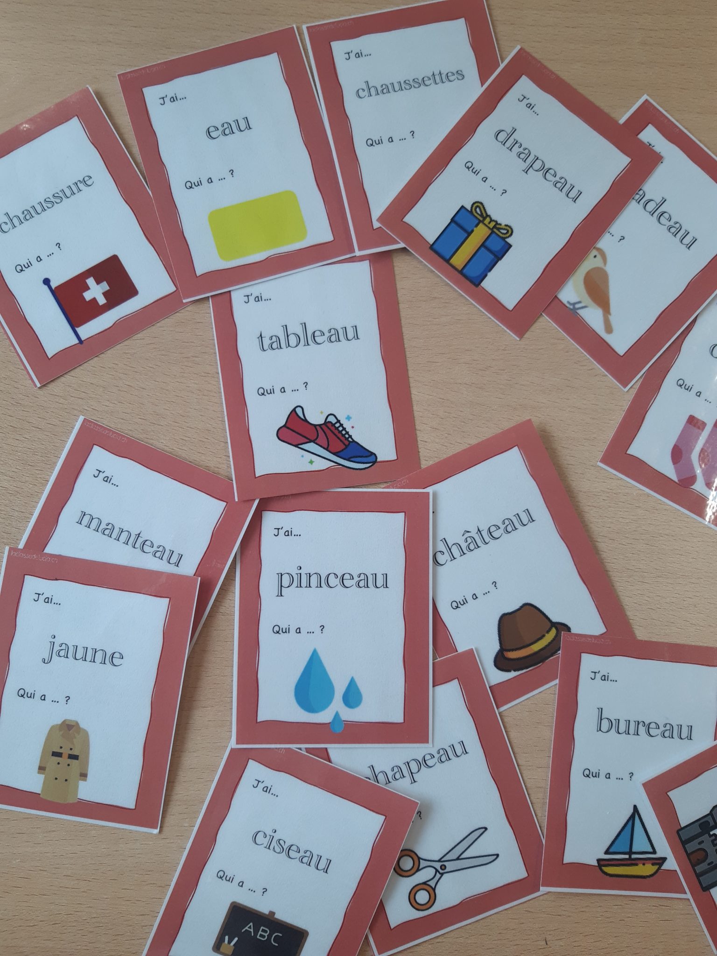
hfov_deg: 53.1
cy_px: 478
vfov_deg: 67.3
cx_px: 358
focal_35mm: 26
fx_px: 718
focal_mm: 3.92
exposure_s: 1/100
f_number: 1.7
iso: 64
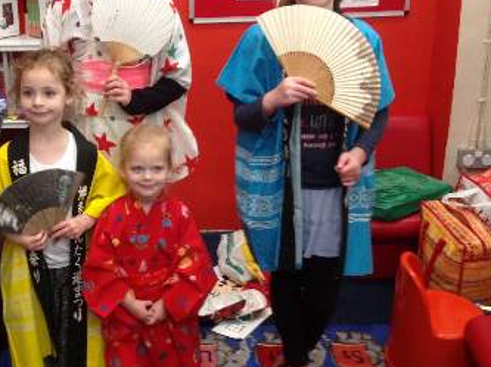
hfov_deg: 31.8
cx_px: 143
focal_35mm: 60
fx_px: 850
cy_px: 134
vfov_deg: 24.3
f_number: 2.4
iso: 100
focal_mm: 4.28
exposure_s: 1/17
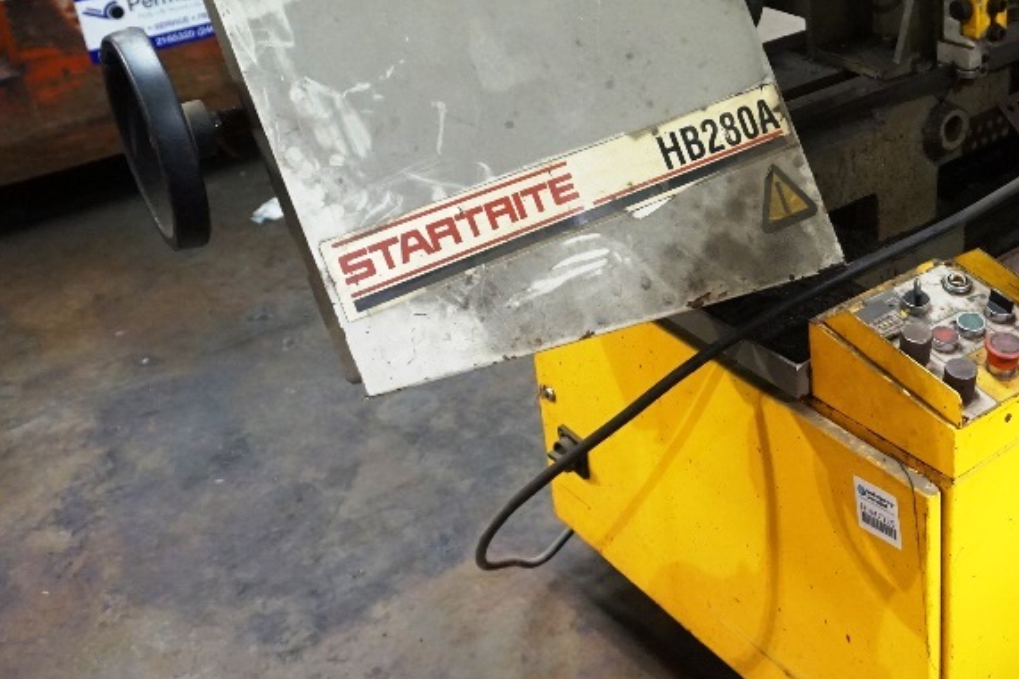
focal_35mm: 43
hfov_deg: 44.0
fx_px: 1217
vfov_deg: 30.7
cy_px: 176
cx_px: 759
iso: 2500
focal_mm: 16
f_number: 3.5
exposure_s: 1/160
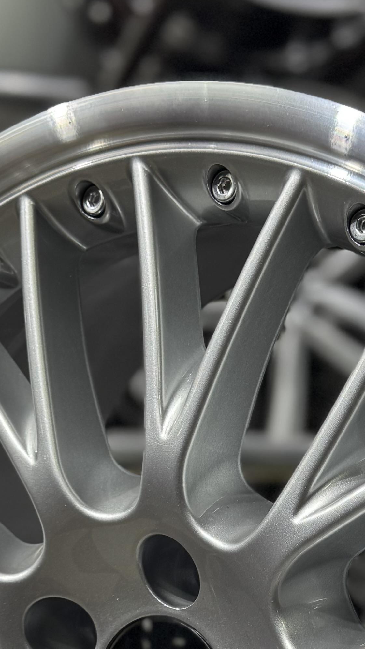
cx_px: 281
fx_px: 1290
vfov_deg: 27.4
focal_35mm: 75
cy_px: 557
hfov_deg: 16.0
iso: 100
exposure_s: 1/100
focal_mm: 6.76
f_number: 1.78
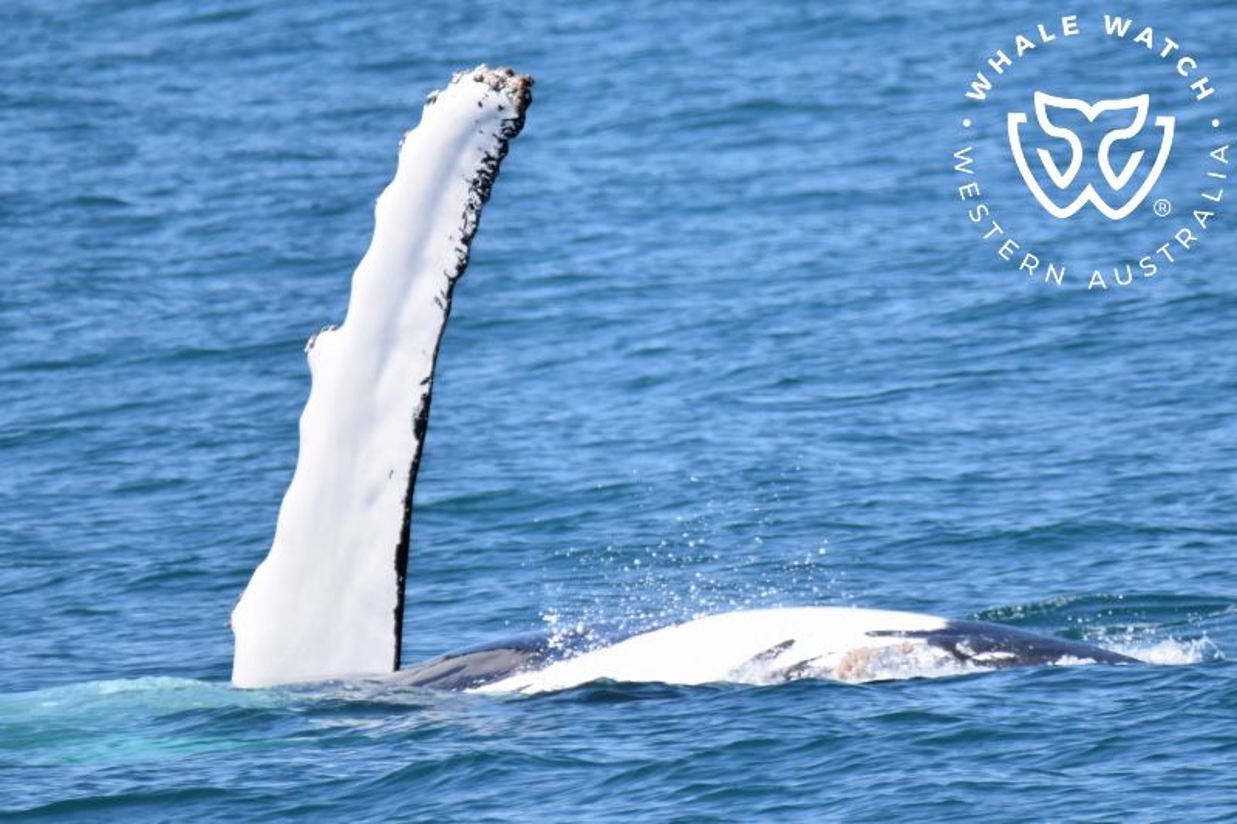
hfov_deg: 2.3
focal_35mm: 900
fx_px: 30917
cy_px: 412
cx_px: 618
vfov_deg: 1.5
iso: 400
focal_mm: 600
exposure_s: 1/1250
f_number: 6.3
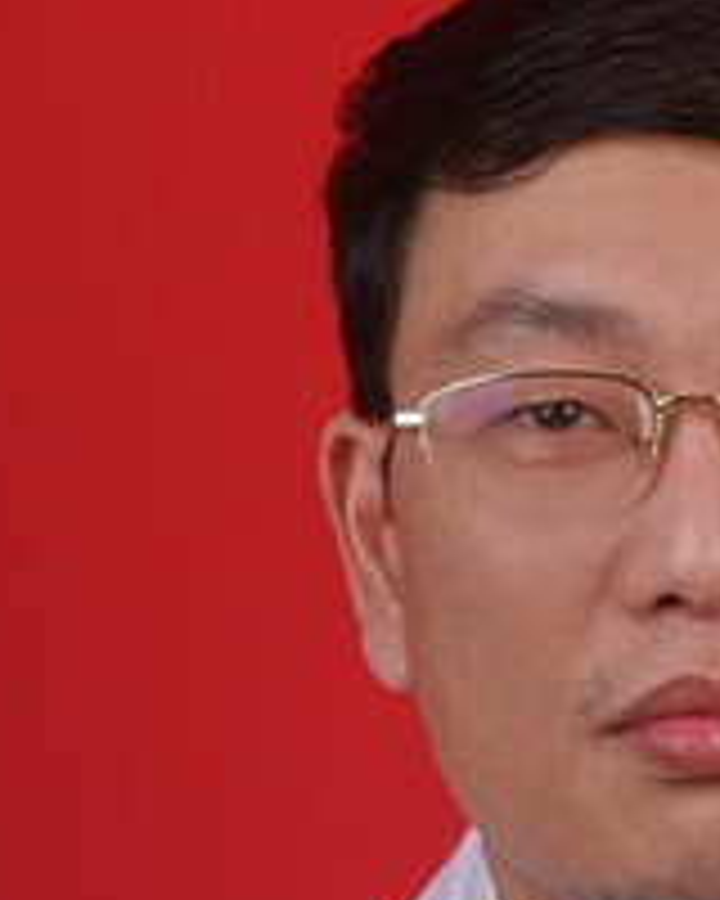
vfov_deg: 5.5
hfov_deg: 4.4
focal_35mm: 349
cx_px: 731
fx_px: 9296
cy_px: 929
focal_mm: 86
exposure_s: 1/90
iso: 100
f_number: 16
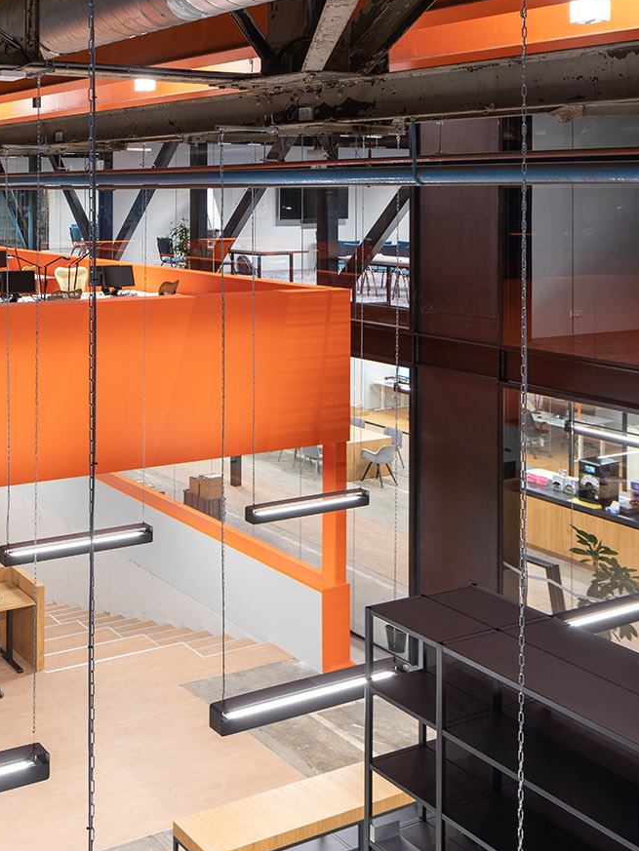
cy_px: 421
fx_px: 910
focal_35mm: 37
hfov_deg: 32.7
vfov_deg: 50.1
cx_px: -102
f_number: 8
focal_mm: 24
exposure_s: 1
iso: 200
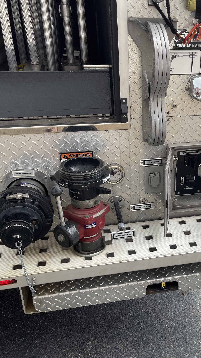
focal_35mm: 38
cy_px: 179
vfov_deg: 52.8
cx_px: 180
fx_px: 360
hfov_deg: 29.9
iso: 32
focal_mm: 5.1
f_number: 1.6
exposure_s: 1/831
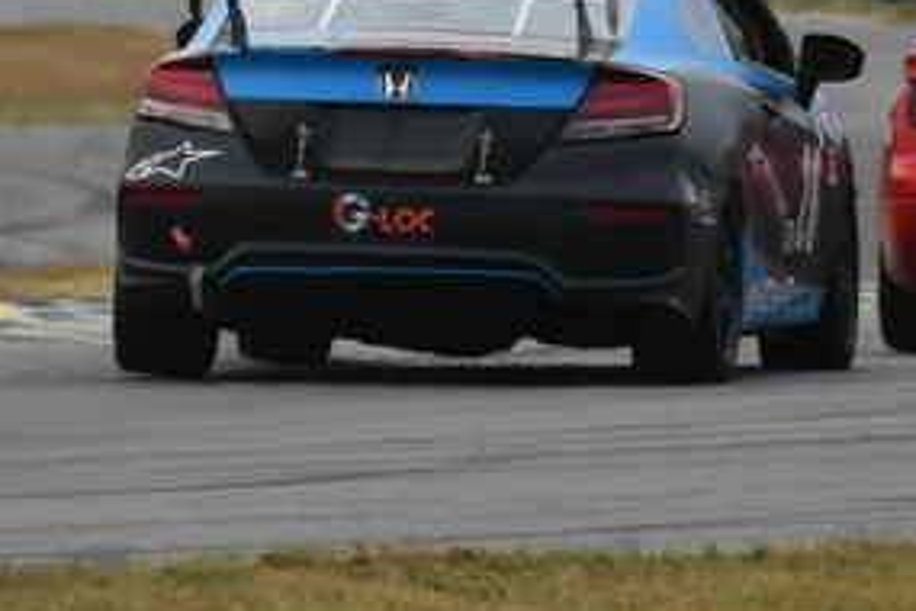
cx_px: -29
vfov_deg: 0.8
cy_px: -145
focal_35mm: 1705
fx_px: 43379
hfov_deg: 1.2
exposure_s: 1/800
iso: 400
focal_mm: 270
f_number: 5.6
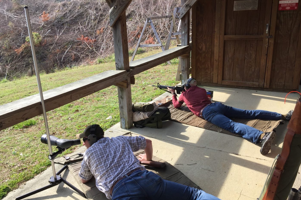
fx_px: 259
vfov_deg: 42.3
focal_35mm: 31
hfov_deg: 60.3
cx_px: 148
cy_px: 108
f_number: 2.2
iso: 32
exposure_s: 1/590
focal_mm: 4.15
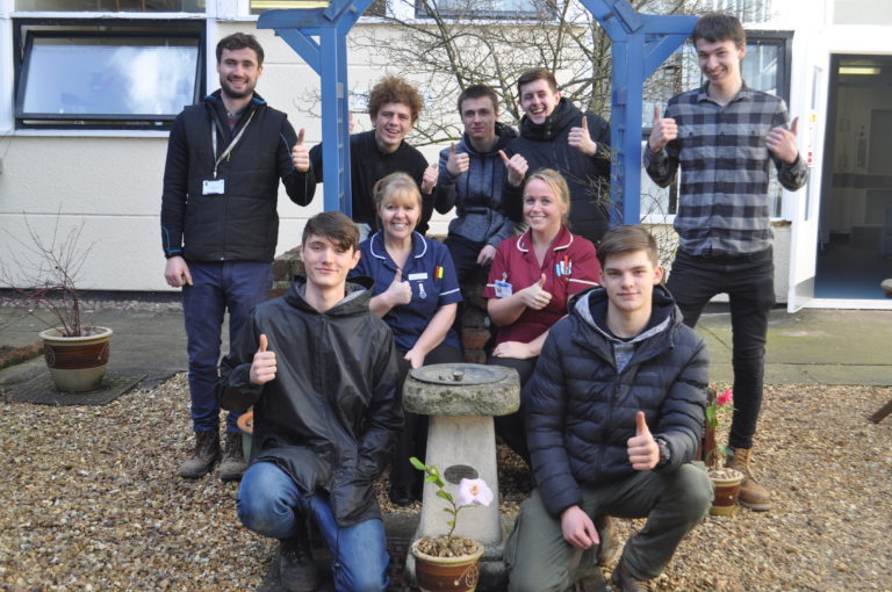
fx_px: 1076
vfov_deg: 30.8
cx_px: 446
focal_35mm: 44
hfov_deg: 45.0
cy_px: 296
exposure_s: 1/125
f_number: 5.6
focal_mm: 29
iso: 360
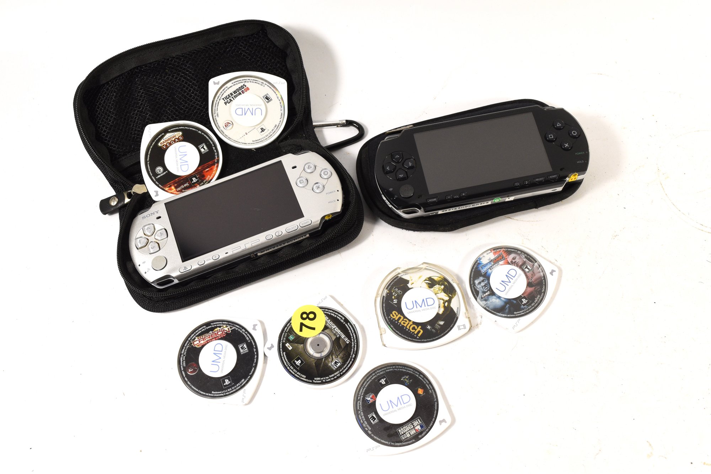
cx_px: 356
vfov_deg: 36.9
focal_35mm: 36
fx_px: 711
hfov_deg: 53.1
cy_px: 237
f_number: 8
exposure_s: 1/160
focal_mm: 24
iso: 640
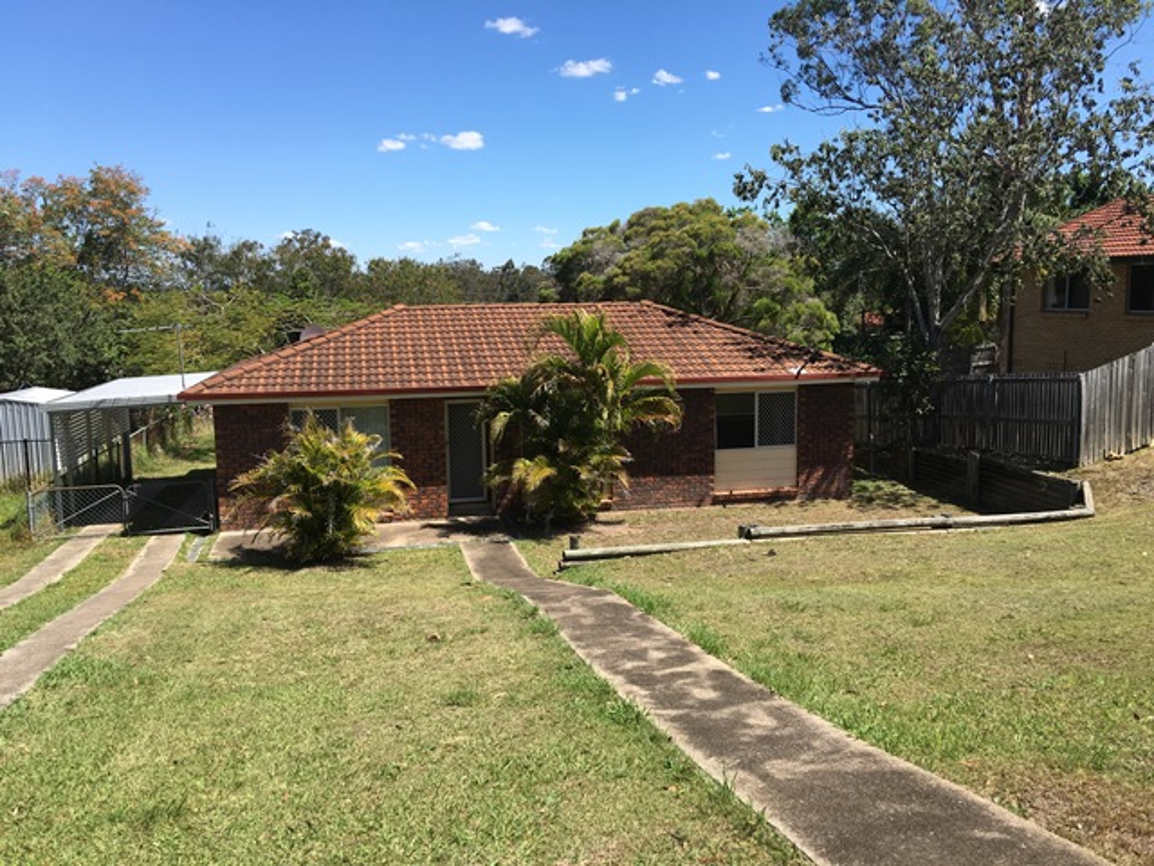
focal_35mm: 29
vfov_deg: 48.2
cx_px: 577
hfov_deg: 61.7
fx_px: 967
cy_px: 433
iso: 25
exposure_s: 1/1166
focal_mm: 4.15
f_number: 2.2
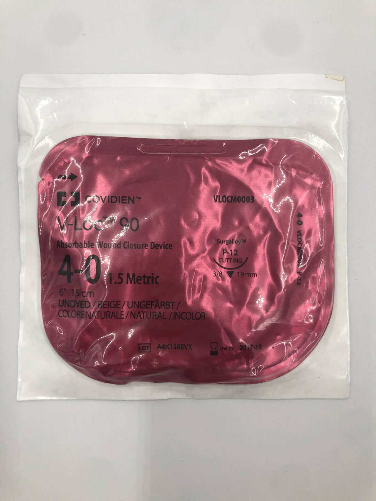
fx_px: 406
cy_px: 250
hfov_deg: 49.7
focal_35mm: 28
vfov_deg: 63.4
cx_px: 188
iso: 32
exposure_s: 1/120
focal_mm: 3.99
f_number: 1.8
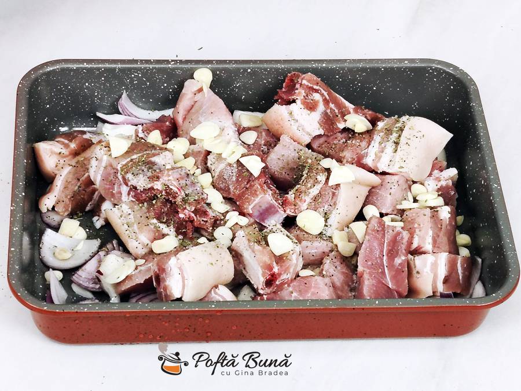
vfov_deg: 14.1
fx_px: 1580
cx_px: 260
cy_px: 196
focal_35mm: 105
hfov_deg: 18.7
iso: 344
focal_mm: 5.25
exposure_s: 1/40
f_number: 1.75
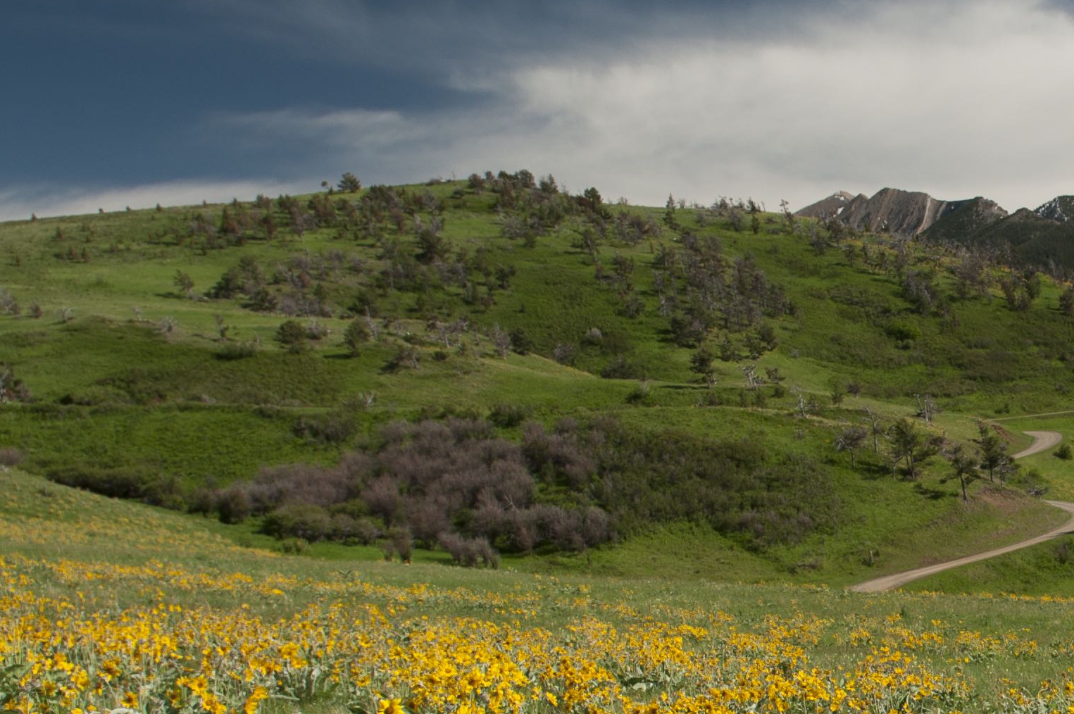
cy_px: 606
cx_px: 1066
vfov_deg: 20.0
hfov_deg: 28.3
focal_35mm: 67
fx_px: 1997
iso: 400
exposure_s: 1/80
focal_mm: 24
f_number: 8
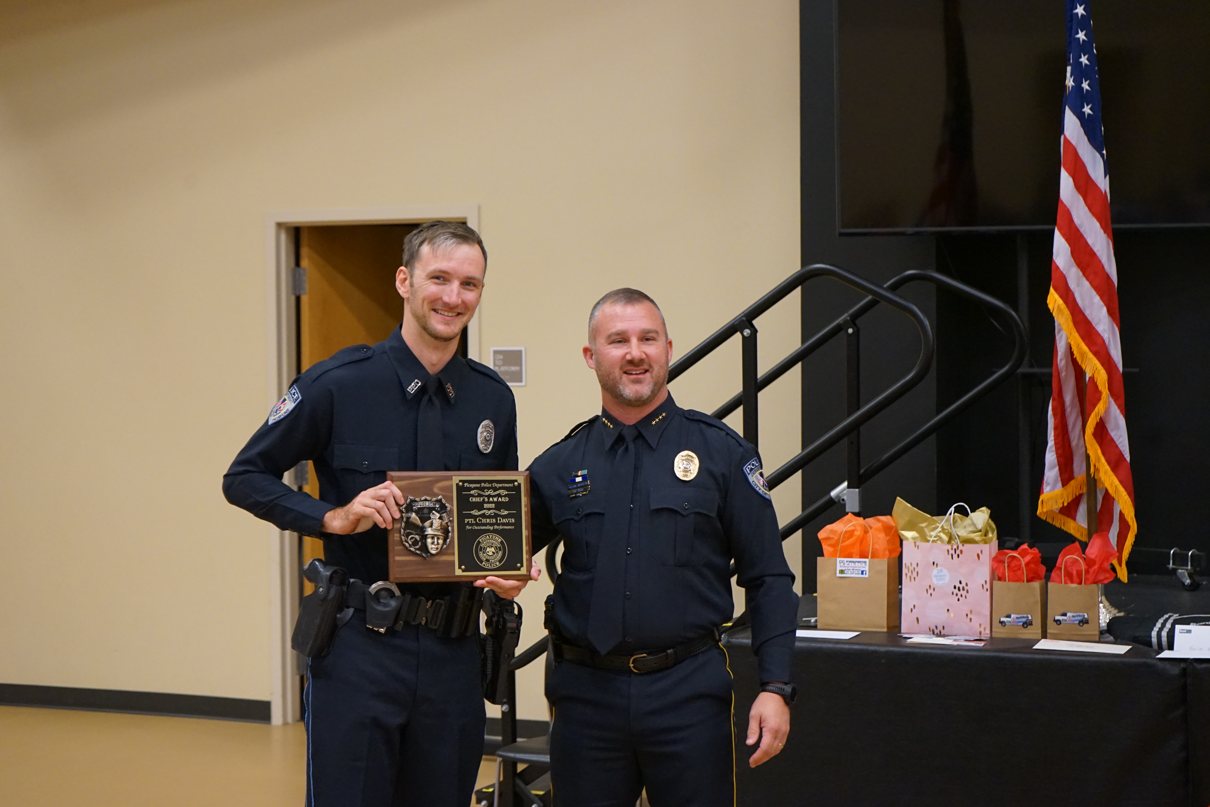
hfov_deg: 28.8
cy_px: 404
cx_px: 605
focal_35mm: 70
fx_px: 2353
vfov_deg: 19.5
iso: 3200
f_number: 5.6
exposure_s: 1/160
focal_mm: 70
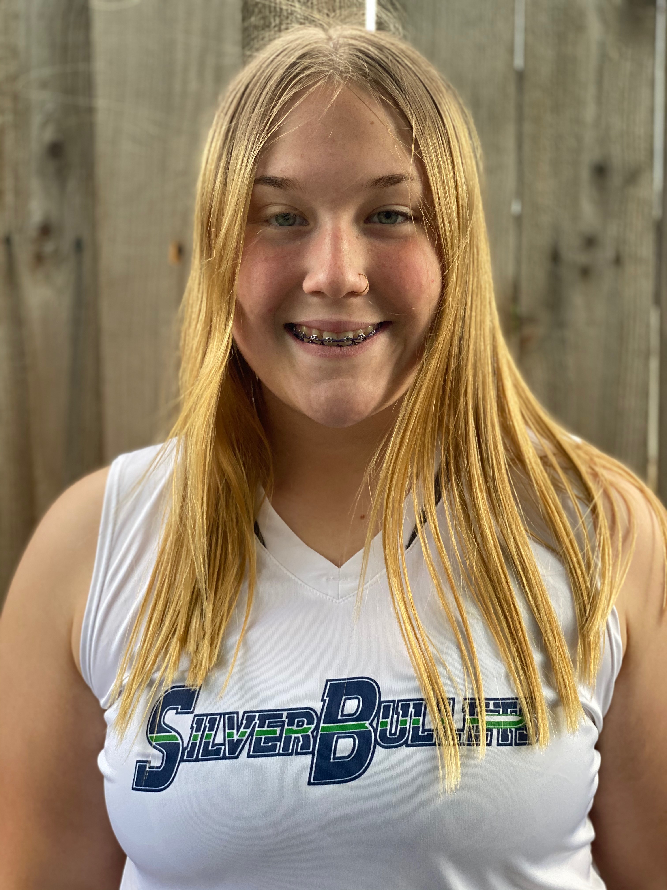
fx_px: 1336
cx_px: 334
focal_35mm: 52
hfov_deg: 28.0
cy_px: 445
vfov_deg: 36.8
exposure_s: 1/122
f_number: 2
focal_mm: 6
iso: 64
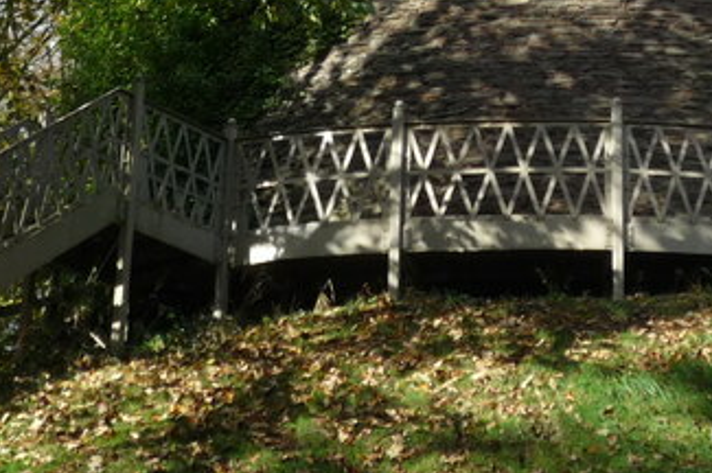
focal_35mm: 164
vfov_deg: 8.2
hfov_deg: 12.5
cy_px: -155
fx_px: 3240
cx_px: 517
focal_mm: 8.8
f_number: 4.3
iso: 100
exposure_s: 1/320
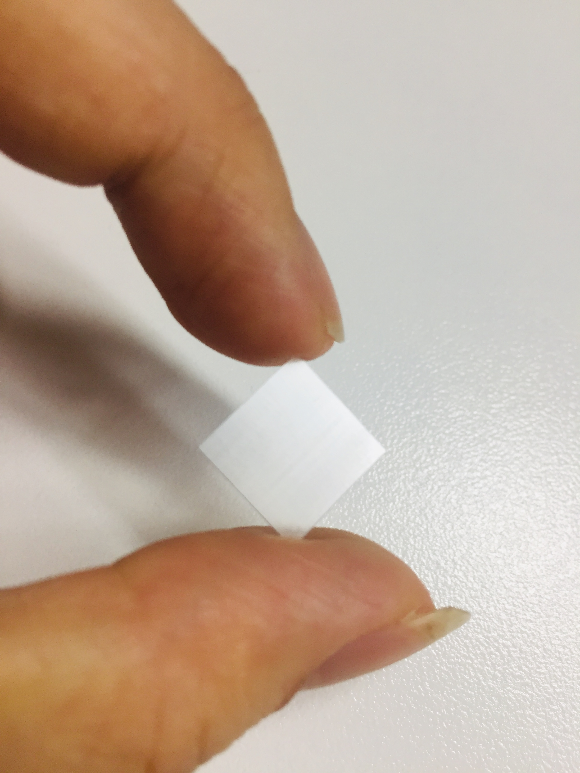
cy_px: 386
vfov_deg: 61.7
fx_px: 648
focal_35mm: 29
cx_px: 290
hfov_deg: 48.2
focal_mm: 4.15
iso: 40
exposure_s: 1/33
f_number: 2.2
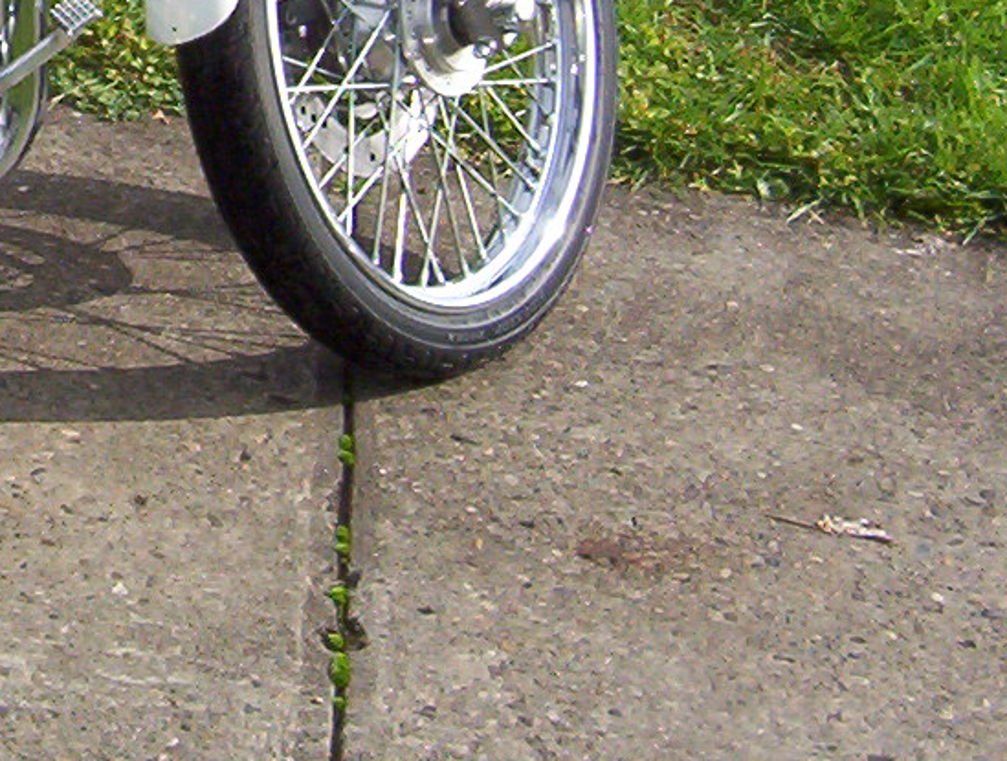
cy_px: -99
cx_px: -393
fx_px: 3122
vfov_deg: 13.6
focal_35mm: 107
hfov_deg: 17.0
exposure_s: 1/476
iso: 100
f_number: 5.24
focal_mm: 5.54
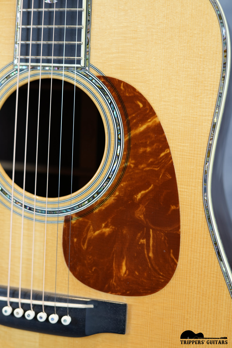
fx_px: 483
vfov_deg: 39.6
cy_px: 174
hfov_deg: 27.0
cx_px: 116
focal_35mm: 50
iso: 320
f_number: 3.2
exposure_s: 1/40
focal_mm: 50
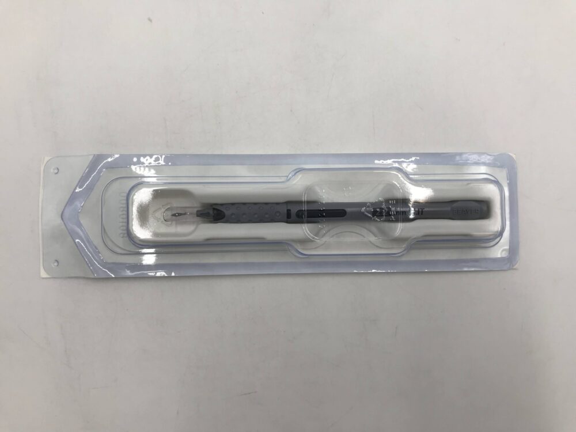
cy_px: 216
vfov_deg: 49.7
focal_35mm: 28
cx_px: 288
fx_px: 466
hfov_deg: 63.4
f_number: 1.8
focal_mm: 3.99
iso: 20
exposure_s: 1/138
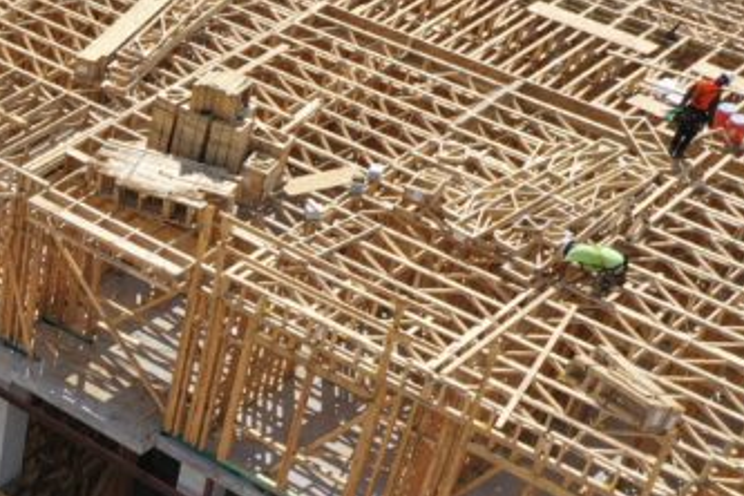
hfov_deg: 20.9
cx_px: -293
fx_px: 1777
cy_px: 562
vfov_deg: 15.4
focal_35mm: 86
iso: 100
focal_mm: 10.26
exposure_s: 1/500
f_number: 6.3
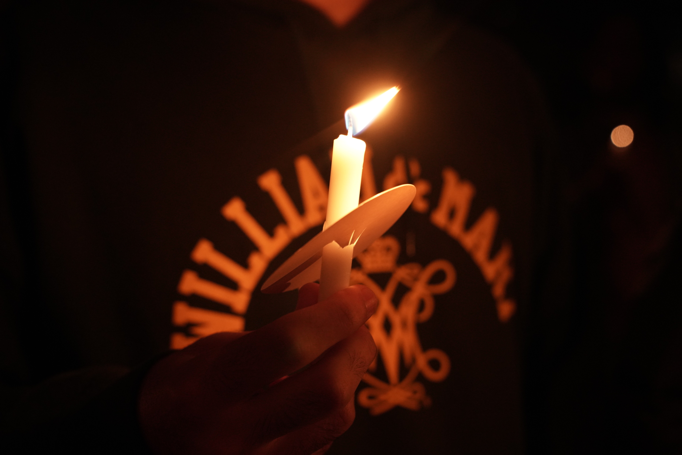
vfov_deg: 29.9
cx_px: 341
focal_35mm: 45
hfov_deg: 43.6
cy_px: 228
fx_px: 853
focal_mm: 45
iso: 3200
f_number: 4
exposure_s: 1/30
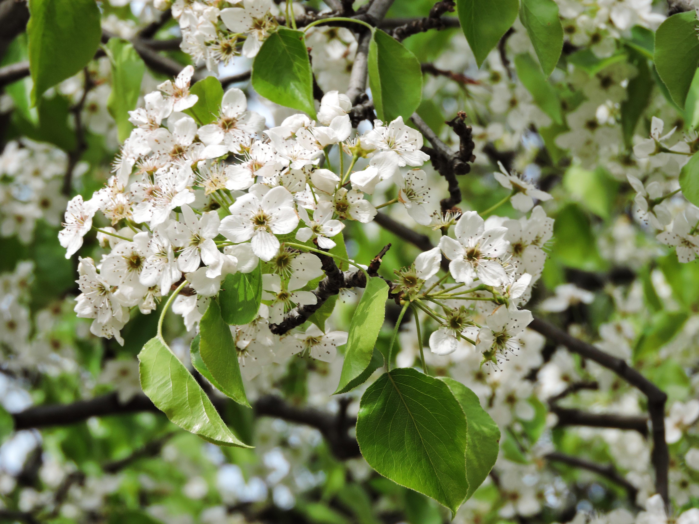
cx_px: 350
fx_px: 5452
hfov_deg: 7.3
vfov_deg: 5.5
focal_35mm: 270
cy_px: 262
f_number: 5.5
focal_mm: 48.4
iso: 100
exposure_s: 1/250
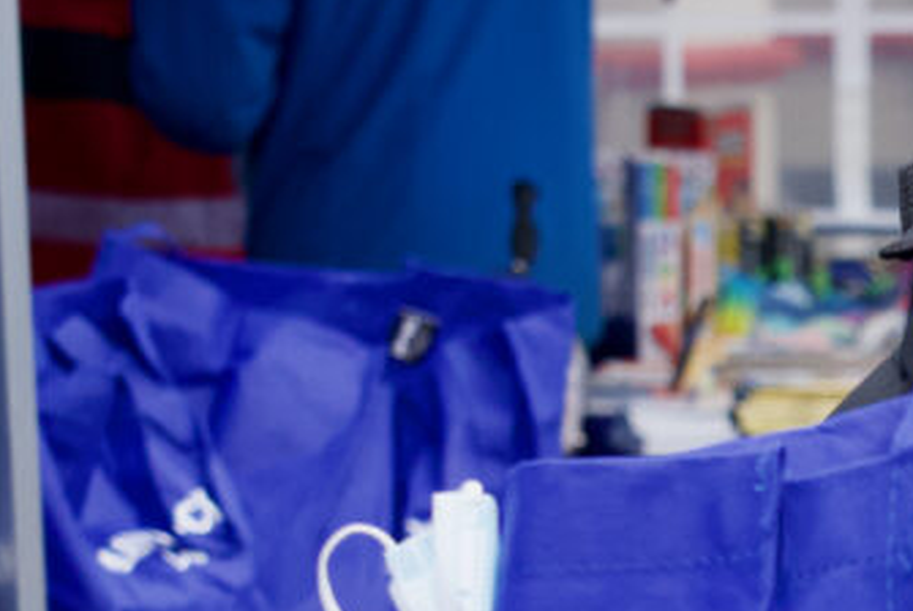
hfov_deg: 10.6
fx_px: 4721
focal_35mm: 186
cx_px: 1409
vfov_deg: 7.4
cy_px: 513
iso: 1250
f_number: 5.6
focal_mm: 52
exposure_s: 1/250
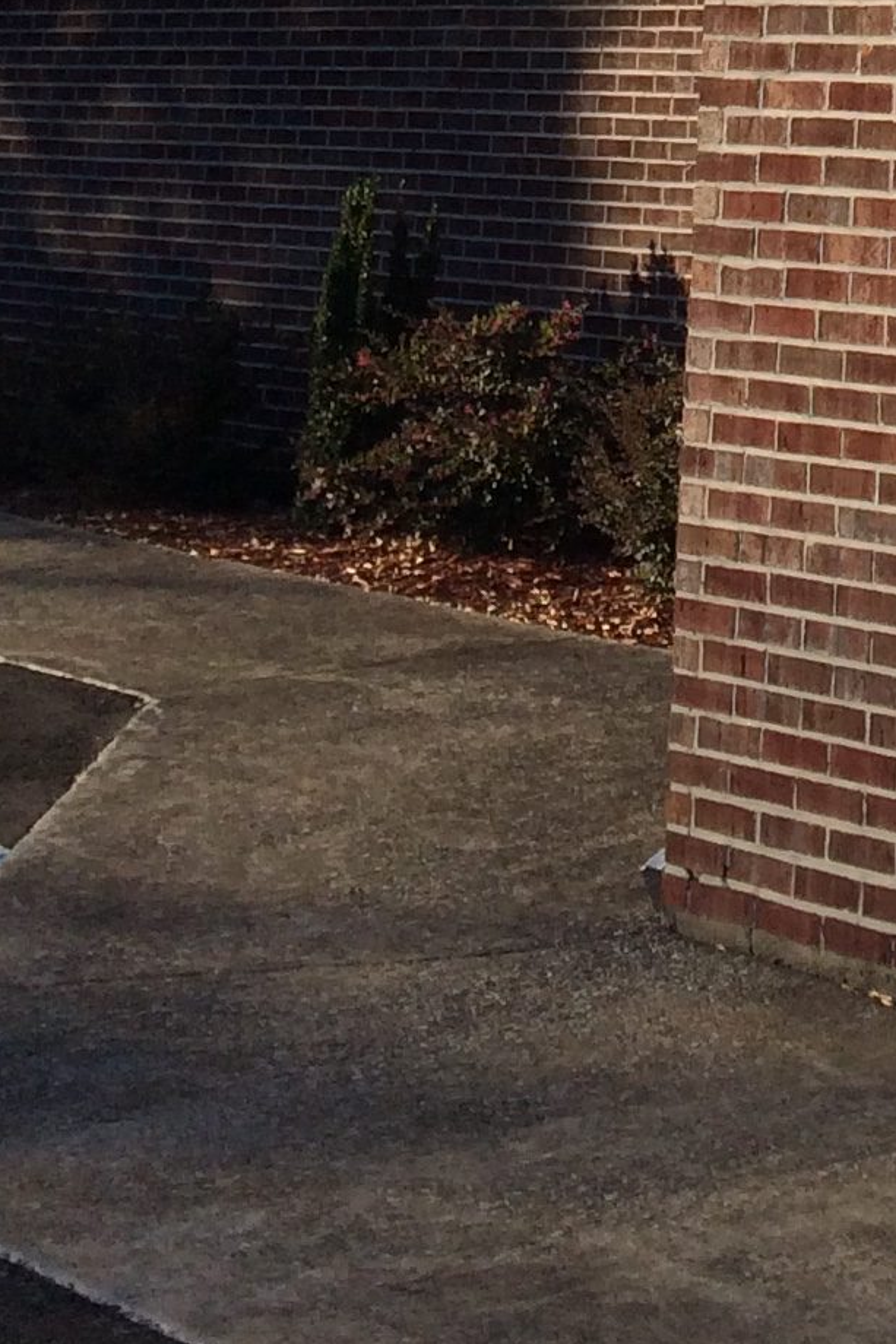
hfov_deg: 11.9
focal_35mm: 107
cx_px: 1529
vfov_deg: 17.4
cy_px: -592
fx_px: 3996
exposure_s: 1/1786
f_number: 2.2
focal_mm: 4.15
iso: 32
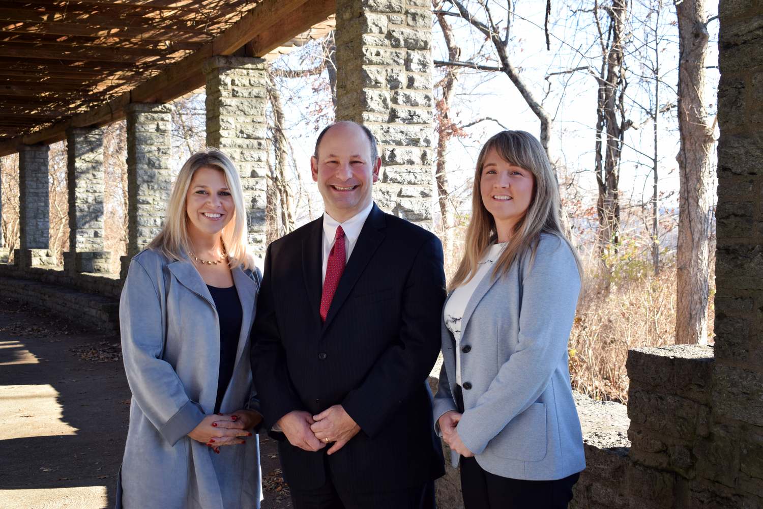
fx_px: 954
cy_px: 254
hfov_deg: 43.6
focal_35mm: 45
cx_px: 382
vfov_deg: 29.9
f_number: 7.1
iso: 400
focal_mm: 30
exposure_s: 1/200
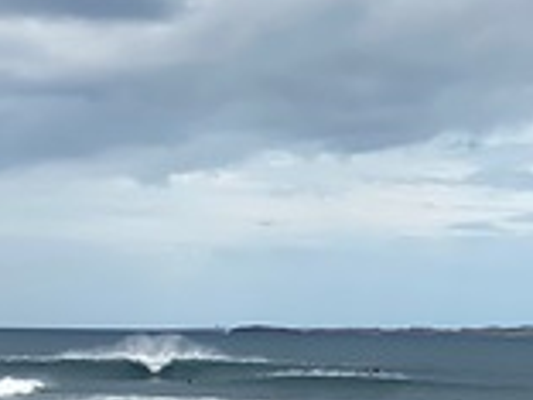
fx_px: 2571
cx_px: 195
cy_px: 306
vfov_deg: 8.9
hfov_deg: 11.8
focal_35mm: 167
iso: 20
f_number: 2
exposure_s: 1/1653
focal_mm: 6
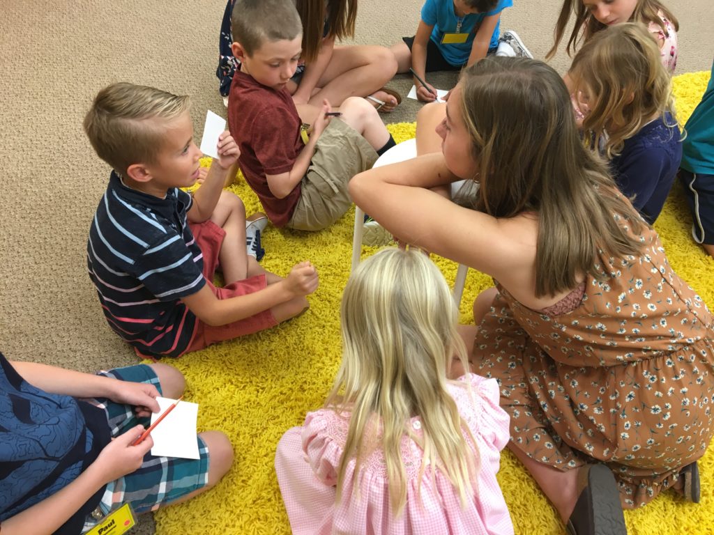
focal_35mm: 29
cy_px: 268
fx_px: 598
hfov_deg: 61.7
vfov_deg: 48.2
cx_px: 357
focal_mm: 4.15
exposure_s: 1/30
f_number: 2.2
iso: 64
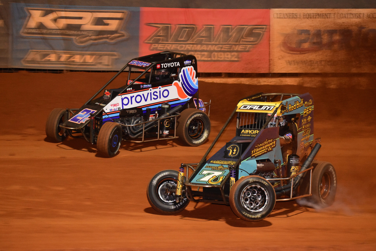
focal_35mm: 120
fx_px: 1253
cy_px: 126
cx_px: 188
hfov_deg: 17.1
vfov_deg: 11.4
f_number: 4.8
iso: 3200
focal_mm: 80
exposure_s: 1/200
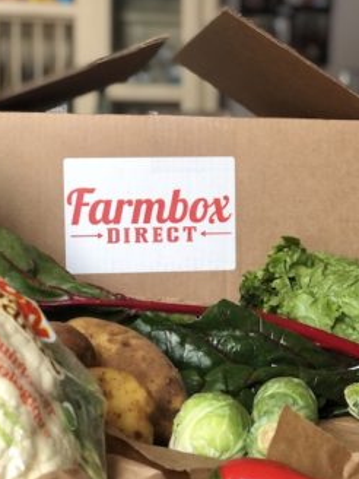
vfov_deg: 26.6
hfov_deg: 20.2
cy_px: 276
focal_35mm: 73
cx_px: 192
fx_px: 1009
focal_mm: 6.6
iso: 250
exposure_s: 1/30
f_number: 2.8
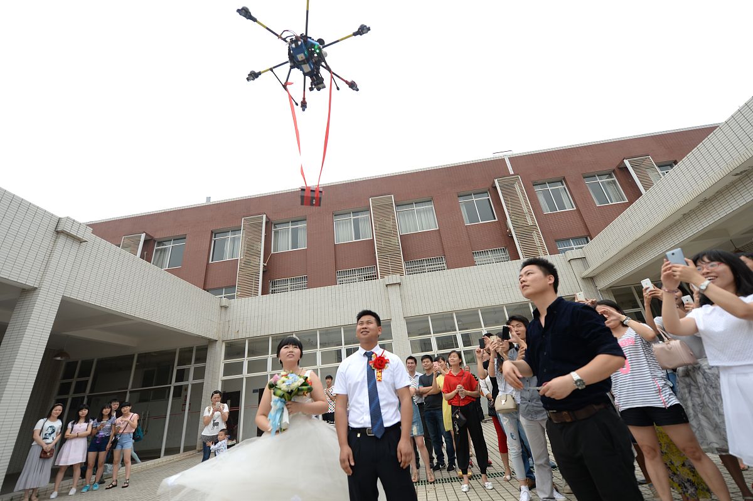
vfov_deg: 77.3
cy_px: 250
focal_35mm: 15
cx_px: 376
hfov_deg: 100.4
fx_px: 314
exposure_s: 1/250
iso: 64
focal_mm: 15
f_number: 3.5
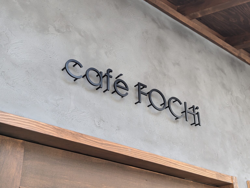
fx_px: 347
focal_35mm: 48
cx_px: 125
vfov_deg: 30.3
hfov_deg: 39.6
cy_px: 94
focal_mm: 6.81
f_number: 1.85
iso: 49
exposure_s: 1/88.9
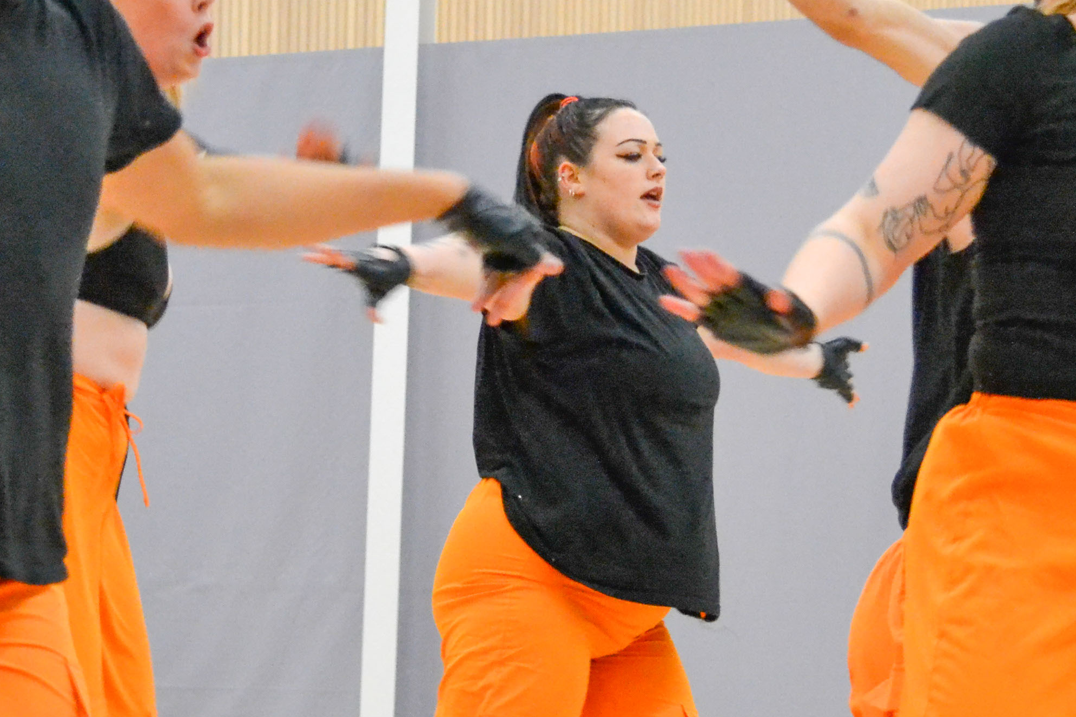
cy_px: 373
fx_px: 5713
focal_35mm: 191
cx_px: 503
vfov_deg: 7.2
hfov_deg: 10.8
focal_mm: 55
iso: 3200
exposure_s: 1/160
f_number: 4.5
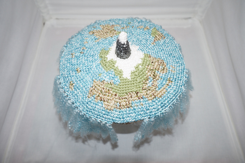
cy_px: 82
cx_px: 122
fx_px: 163
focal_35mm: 24
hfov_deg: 73.8
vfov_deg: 53.0
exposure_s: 1/80
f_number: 4.5
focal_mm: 16
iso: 200
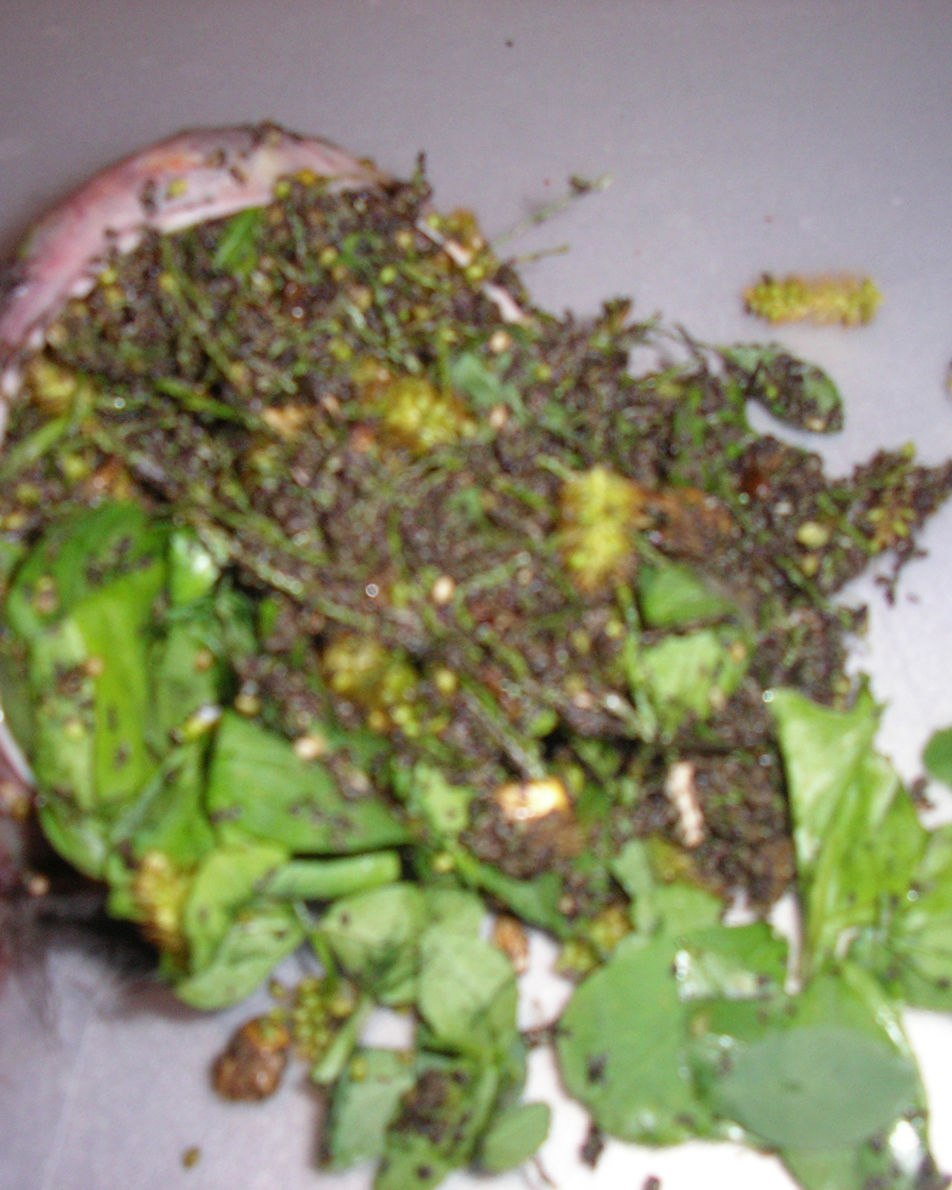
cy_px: 600
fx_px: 1726
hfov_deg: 30.8
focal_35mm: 49
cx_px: 388
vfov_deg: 38.0
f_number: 2.8
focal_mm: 5.7
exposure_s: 1/60
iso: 100
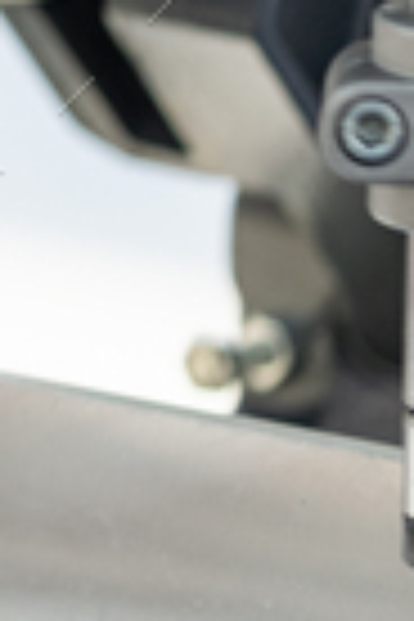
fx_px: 14972
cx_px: -351
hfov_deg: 1.6
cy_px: -209
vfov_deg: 2.4
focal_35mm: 868
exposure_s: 1/200
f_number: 2
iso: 320
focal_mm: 135
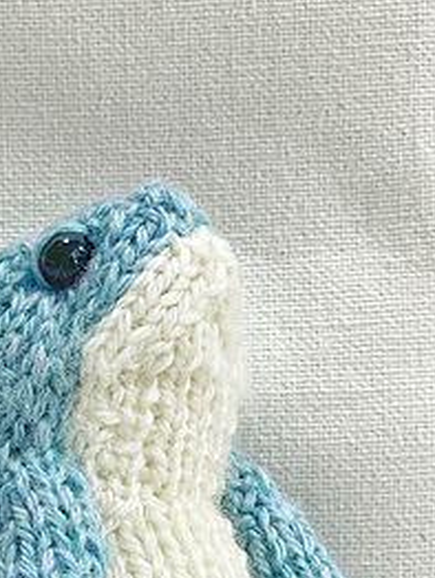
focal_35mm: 127
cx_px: 124
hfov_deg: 11.7
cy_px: 417
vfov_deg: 15.5
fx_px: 2124
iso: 160
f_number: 2
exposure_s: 1/60
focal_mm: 6
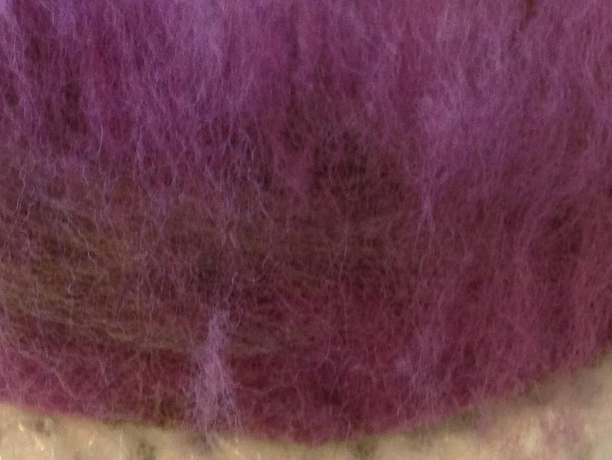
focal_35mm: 84
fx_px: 1485
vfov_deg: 17.1
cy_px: -12
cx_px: 243
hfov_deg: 23.2
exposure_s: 1/20
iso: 160
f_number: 2.4
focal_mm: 4.12
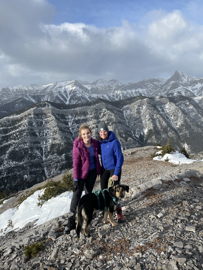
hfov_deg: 53.1
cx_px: 102
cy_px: 135
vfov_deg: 67.3
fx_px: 203
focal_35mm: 26
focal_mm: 5.1
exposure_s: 1/2545
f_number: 1.6
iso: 32
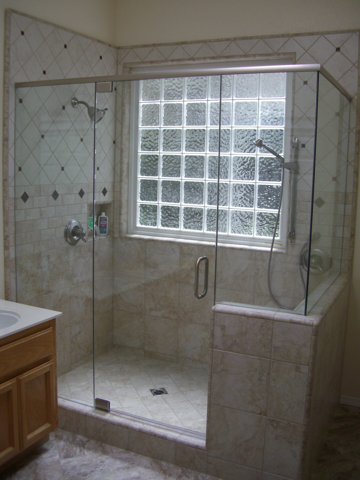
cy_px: 240
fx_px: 527
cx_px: 180
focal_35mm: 38
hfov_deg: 37.7
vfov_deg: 49.0
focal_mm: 7.9
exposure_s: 1/200
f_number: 2.8
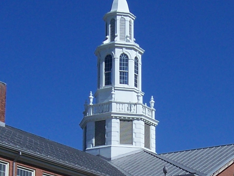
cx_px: 136
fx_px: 757
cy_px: 174
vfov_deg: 13.1
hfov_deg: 17.6
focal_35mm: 112
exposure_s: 1/1000
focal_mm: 5.6
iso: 80
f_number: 5.6
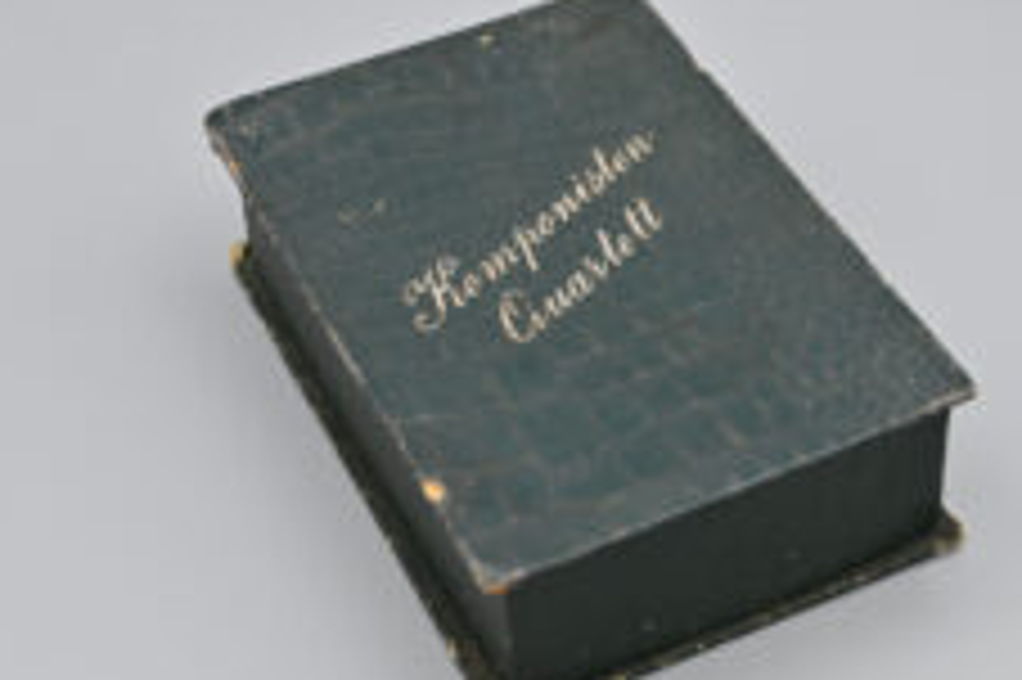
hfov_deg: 24.2
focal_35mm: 83
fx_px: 2367
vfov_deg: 16.3
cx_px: 698
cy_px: 259
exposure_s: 1/200
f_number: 5
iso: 125
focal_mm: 31.5
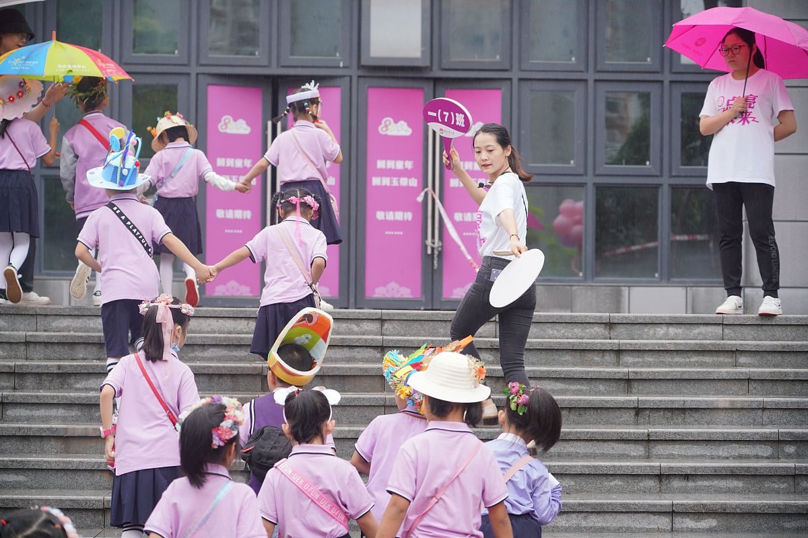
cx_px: 404
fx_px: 1930
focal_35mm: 86
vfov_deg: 15.9
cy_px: 269
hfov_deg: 23.6
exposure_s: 1/200
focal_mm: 86
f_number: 4
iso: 320
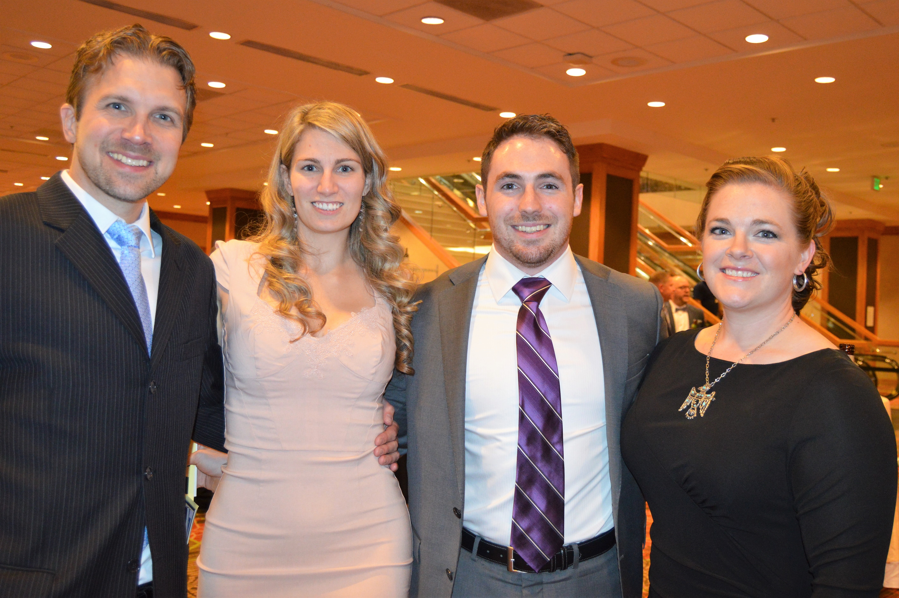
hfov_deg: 57.3
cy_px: 299
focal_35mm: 33
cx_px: 450
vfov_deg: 39.9
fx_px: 823
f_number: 3.5
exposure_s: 1/60
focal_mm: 22
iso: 1400
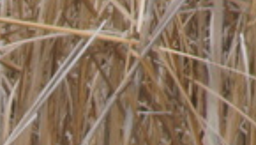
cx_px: -312
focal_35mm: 3327
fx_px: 22613
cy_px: 561
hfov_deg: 0.6
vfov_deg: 0.4
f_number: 5.6
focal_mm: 300
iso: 320
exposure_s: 1/500
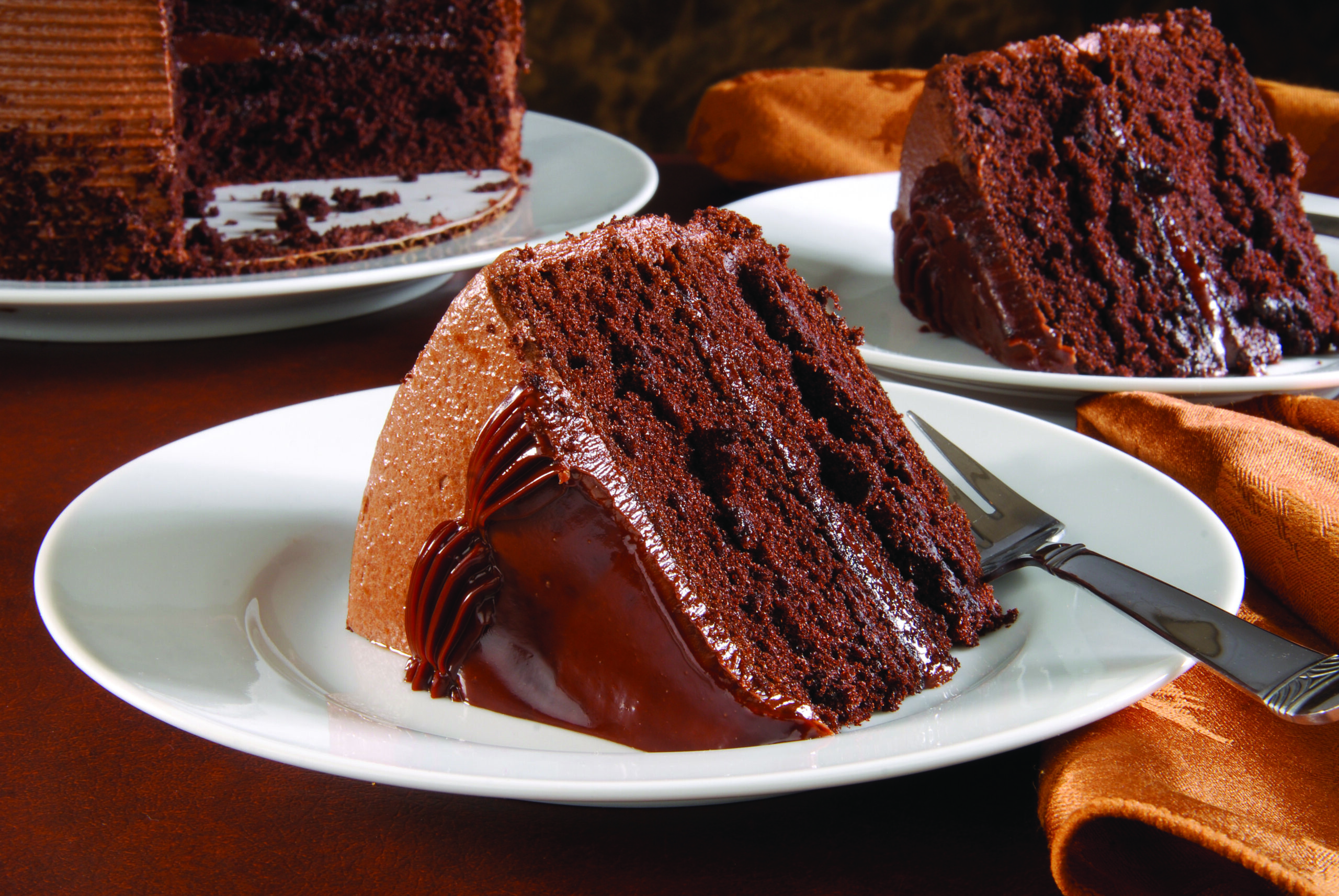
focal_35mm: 78
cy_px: 448
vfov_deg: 17.5
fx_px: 2905
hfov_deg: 26.0
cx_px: 670
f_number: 22
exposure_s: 1/125
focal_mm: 52
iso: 100
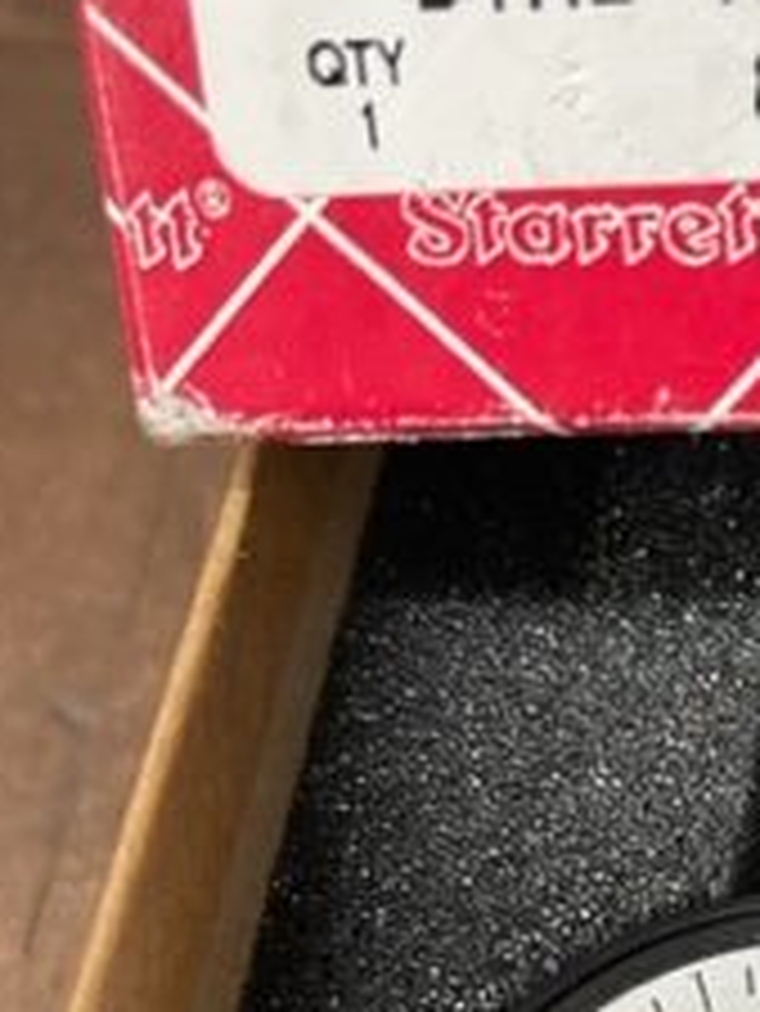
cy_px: 738
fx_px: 2164
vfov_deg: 26.0
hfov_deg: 18.3
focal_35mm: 74
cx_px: 1048
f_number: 1.6
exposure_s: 1/43
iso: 160
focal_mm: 5.1
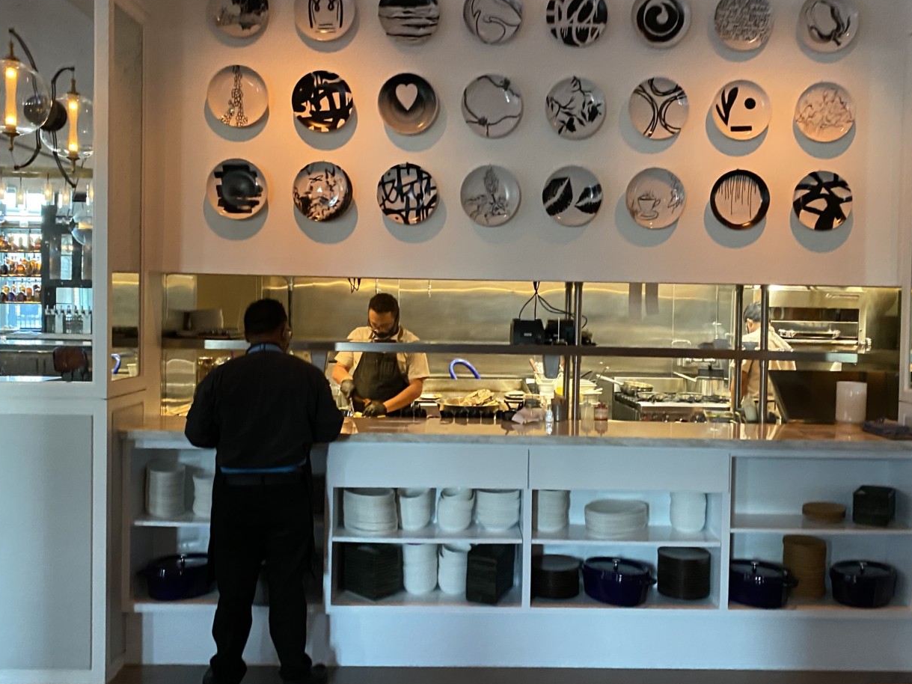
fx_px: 843
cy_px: 326
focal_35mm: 32
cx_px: 491
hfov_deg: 56.8
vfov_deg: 44.1
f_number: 1.8
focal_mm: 4.25
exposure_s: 1/30
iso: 500
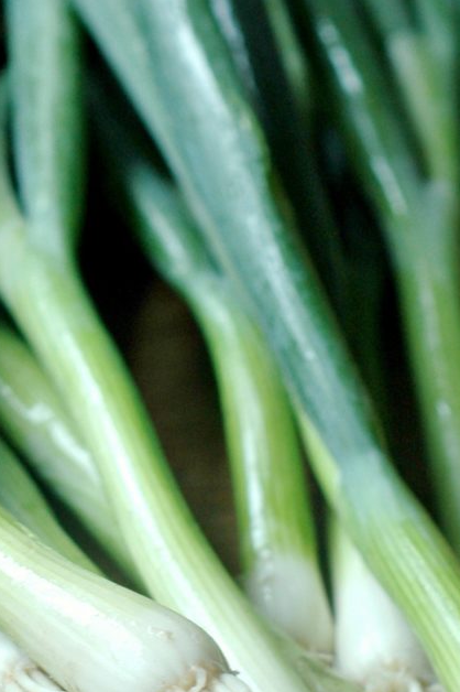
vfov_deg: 10.6
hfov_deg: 7.0
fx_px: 3722
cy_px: 434
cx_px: -64
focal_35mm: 194
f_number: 4.5
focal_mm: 50
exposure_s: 1/80
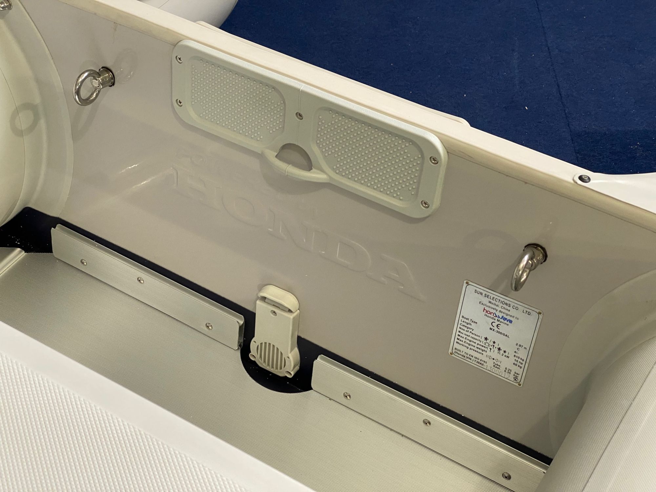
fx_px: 985
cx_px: 328
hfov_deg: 36.8
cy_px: 246
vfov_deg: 28.0
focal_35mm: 52
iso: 125
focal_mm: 6
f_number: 2
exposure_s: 1/100
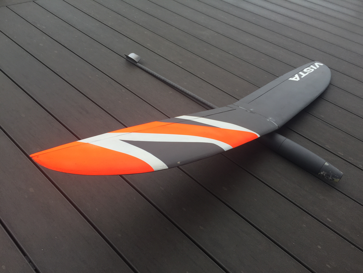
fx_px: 304
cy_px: 136
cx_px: 182
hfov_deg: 61.7
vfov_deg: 48.2
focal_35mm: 29
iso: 32
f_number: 2.2
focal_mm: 4.15
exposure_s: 1/1068
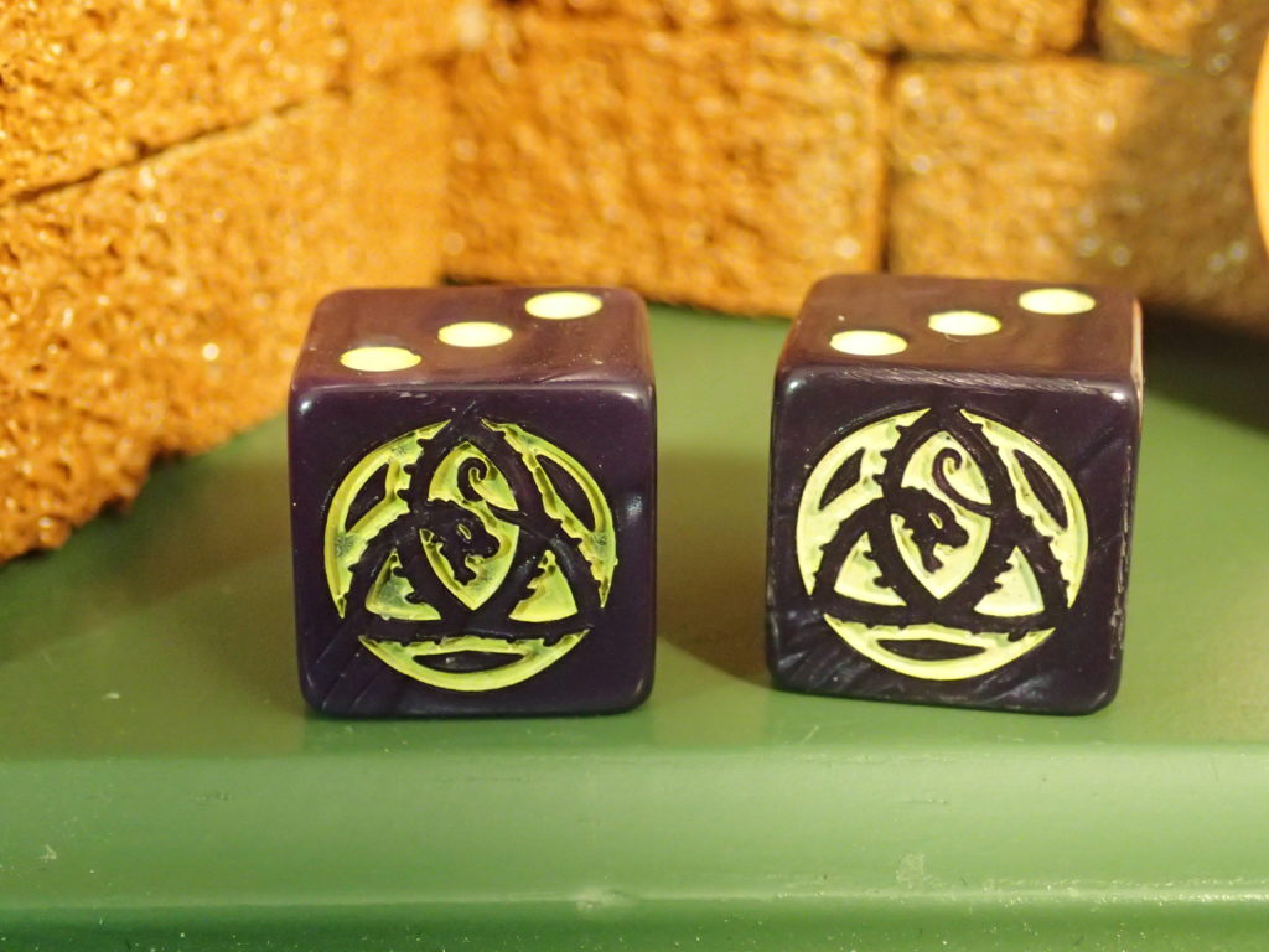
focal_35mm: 65
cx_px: 634
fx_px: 2383
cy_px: 476
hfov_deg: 29.8
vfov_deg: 22.6
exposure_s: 1/50
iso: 800
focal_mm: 11.78
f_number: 3.8
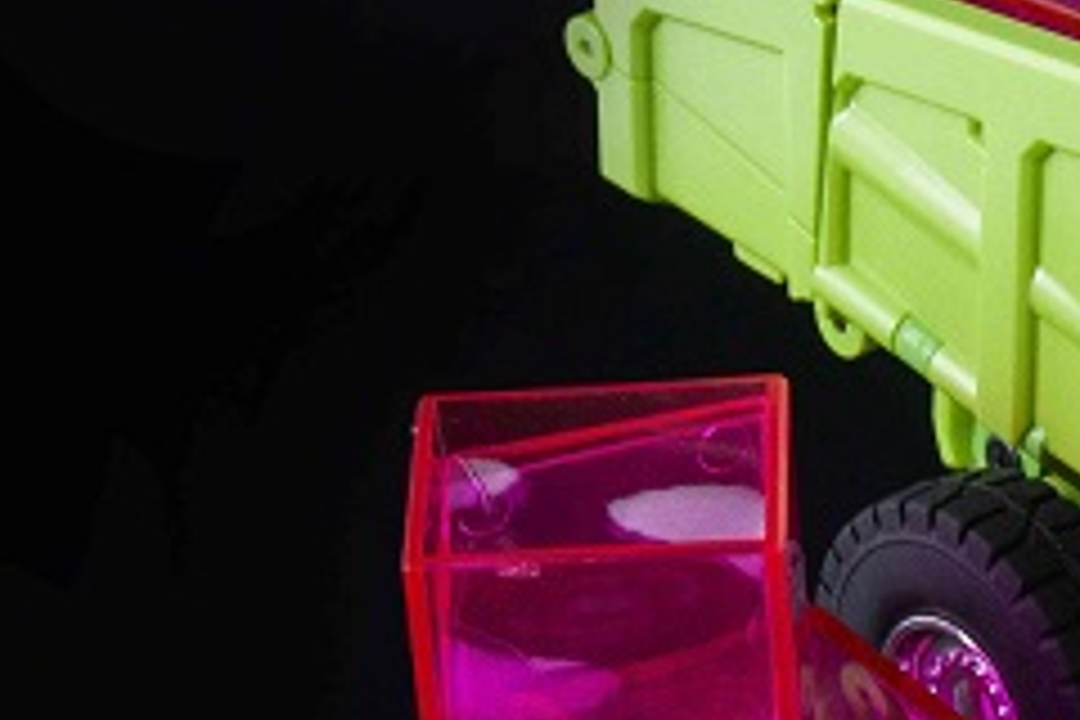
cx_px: 1656
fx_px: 9265
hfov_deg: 6.6
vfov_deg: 4.4
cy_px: 662
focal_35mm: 309
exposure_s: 1/30
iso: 400
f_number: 10
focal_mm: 55
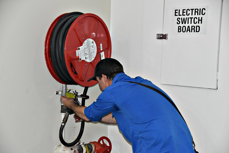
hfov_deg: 24.6
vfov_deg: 16.5
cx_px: 114
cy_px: 76
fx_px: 525
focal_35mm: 82
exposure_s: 1/60
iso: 2500
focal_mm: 55
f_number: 5
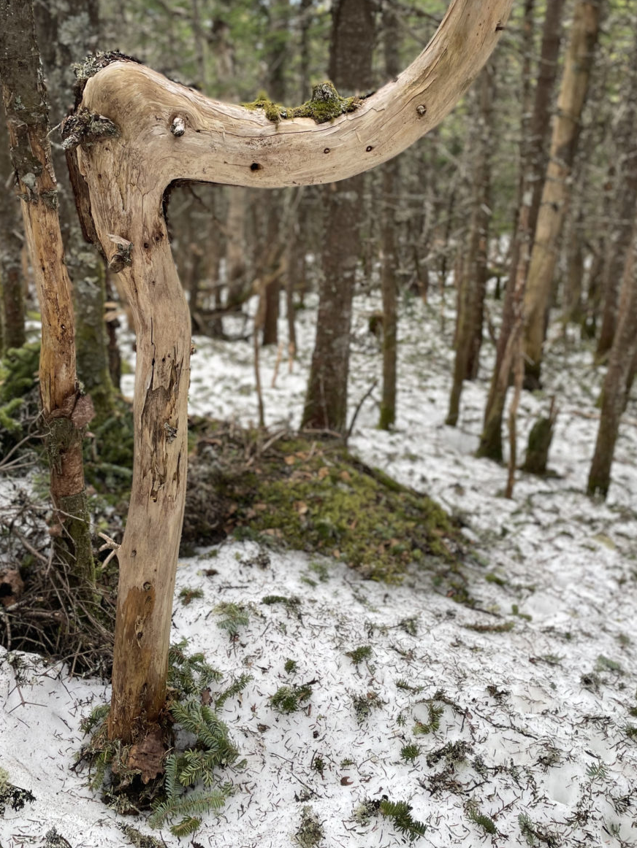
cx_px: 292
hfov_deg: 41.8
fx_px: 834
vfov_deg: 53.2
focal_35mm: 34
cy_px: 305
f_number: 1.6
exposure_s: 1/121
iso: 64
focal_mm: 4.2
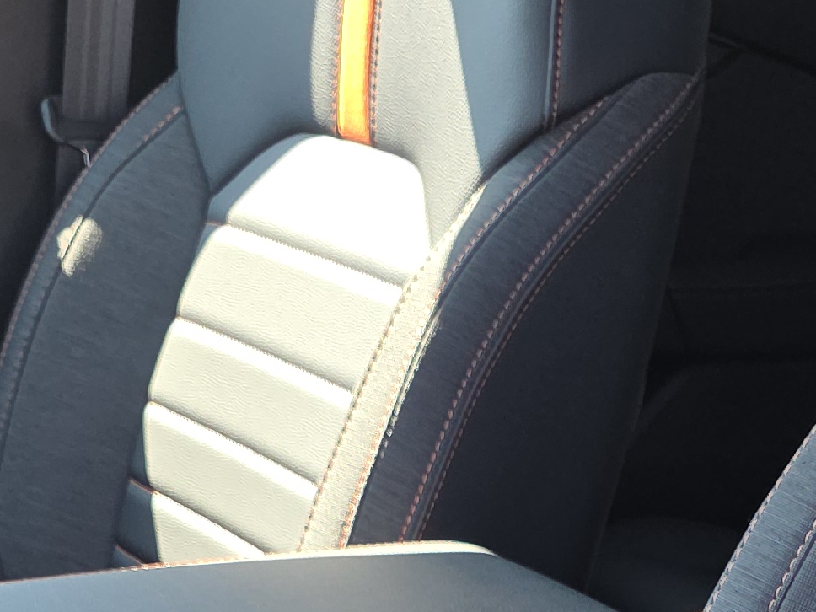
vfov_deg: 13.6
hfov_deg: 20.4
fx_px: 2239
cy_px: 1178
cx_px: 638
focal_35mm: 95
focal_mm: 6.3
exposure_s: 1/180
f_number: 1.7
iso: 40
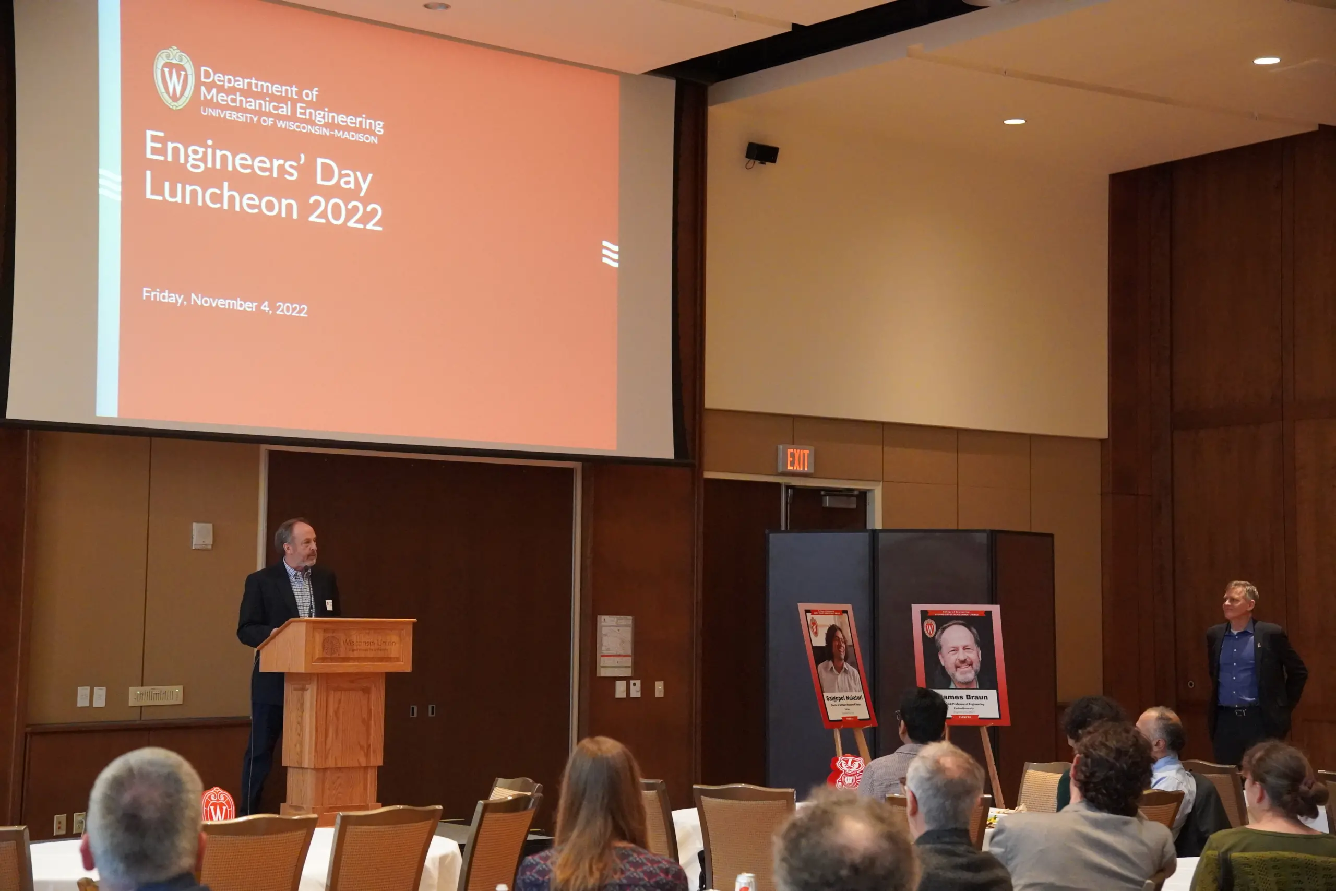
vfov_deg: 21.6
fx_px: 2338
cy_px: 446
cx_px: 668
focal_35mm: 63
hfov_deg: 31.9
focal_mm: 42
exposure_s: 1/160
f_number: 3.5
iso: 6400
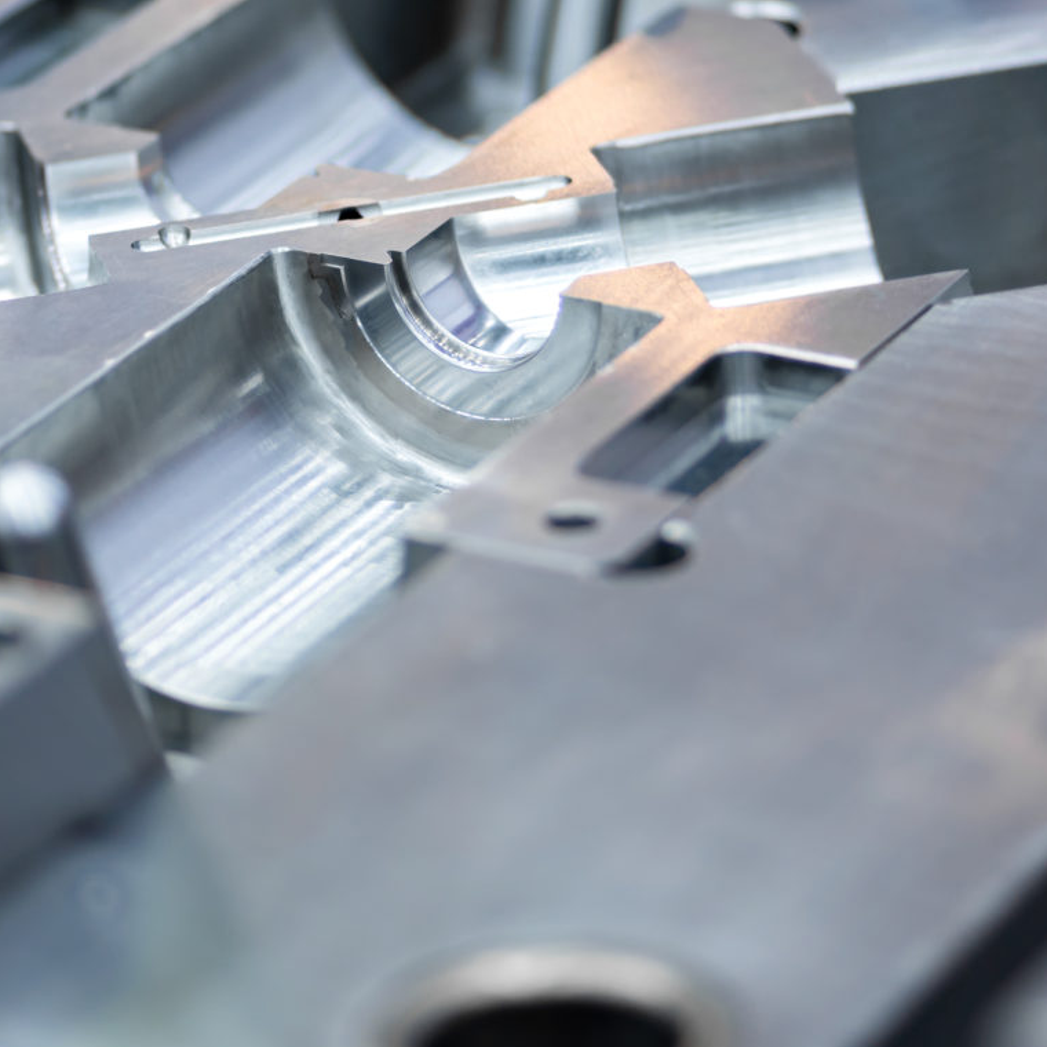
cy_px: 417
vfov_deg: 8.0
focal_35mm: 219
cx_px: 449
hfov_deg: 8.0
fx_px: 7489
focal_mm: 85
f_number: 1.8
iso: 160
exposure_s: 1/100
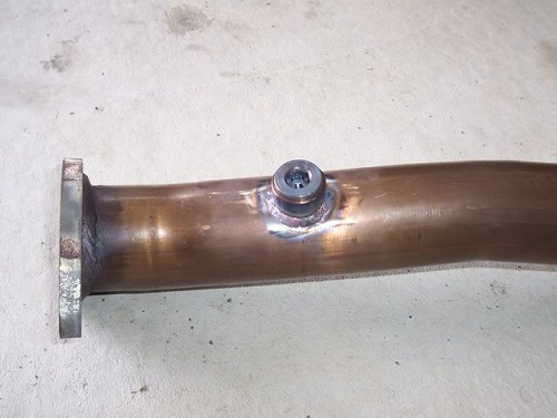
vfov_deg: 38.7
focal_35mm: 37
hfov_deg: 50.1
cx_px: 278
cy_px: 209
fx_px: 595
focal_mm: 5.6
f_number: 2.8
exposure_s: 1/60
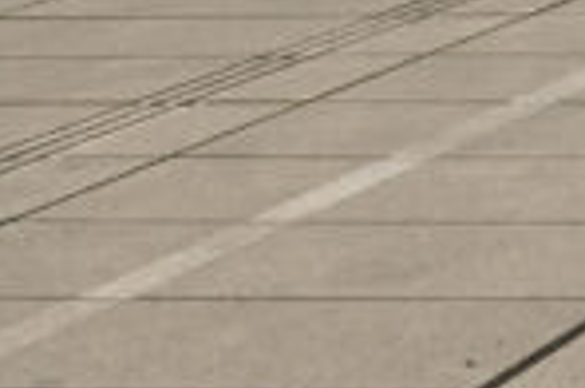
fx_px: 2919
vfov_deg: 7.2
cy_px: -497
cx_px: 2016
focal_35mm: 180
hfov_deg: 8.5
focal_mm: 26
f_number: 5.6
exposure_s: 1/125
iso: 110
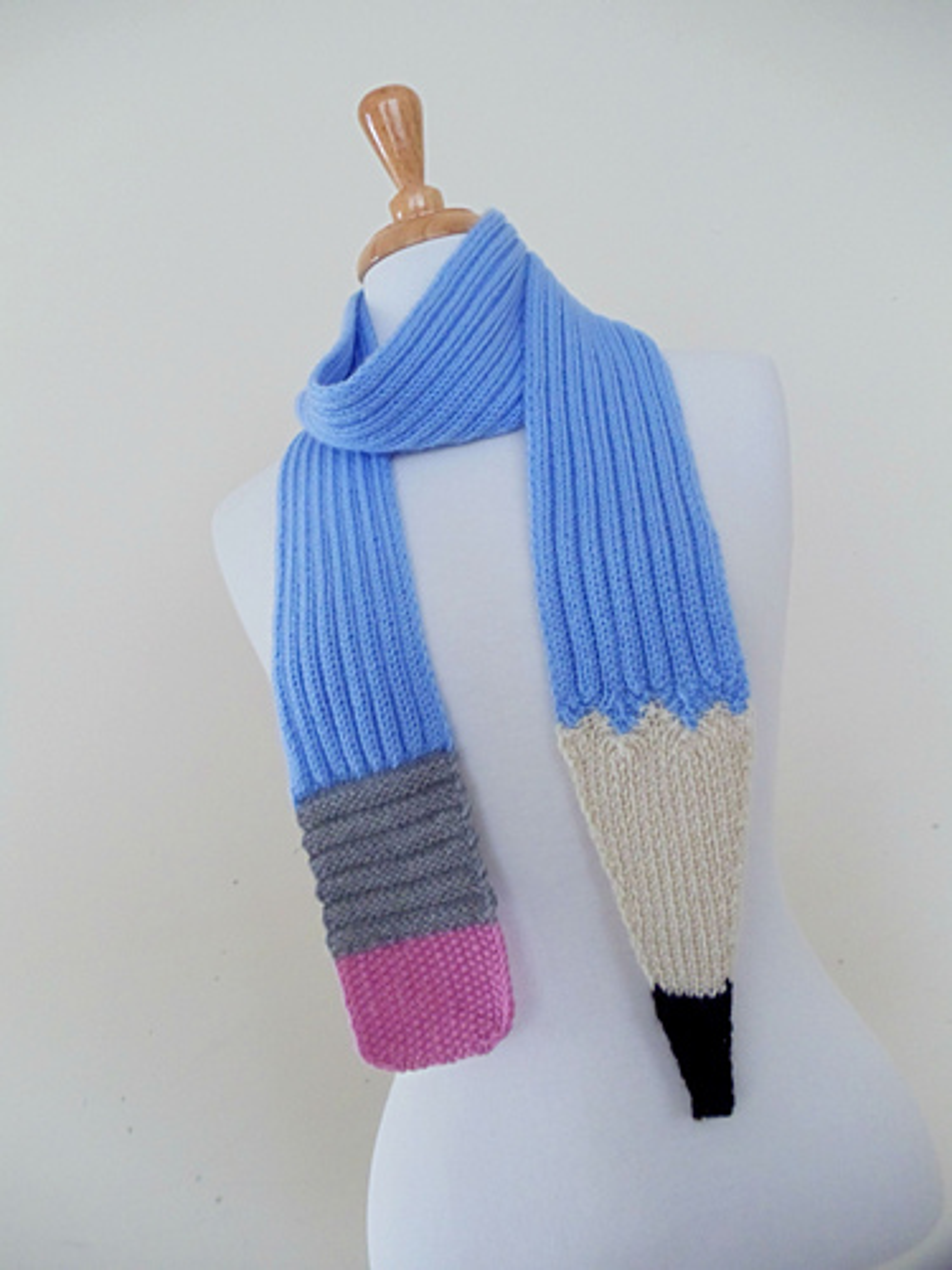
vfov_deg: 42.9
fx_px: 1613
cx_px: 476
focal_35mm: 44
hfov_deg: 32.9
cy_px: 635
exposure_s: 1/20
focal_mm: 6
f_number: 3.5
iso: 400
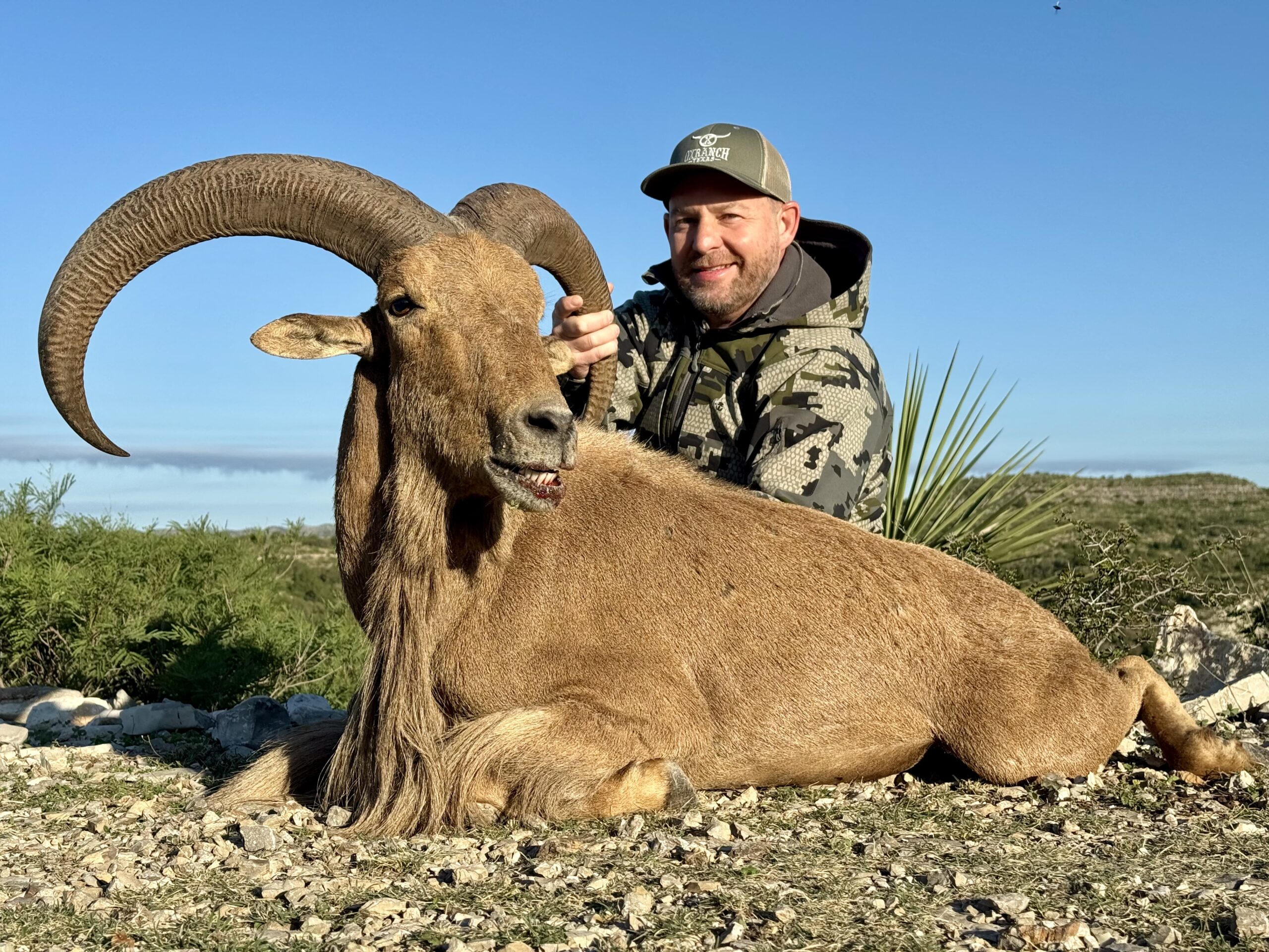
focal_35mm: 48
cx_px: 634
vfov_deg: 30.3
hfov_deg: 39.7
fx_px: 1760
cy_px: 476
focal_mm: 6.76
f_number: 1.78
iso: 64
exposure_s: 1/4049
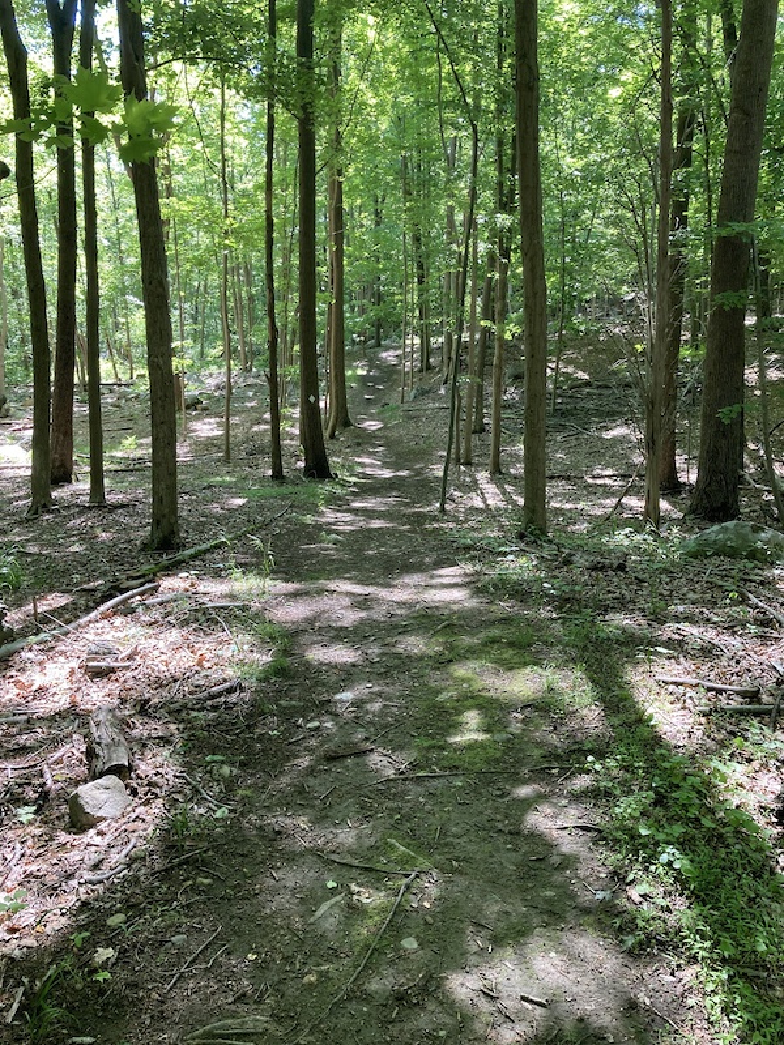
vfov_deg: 63.4
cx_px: 392
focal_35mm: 28
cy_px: 522
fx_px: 846
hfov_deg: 49.7
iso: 80
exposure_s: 1/109
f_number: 1.8
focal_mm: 3.99
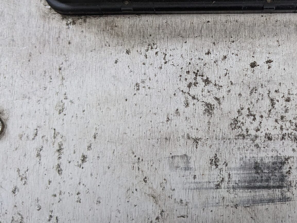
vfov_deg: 24.2
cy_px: 66
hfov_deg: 30.9
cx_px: 260
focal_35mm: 60
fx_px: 515
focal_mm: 4.38
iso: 72
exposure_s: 1/24
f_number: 1.73
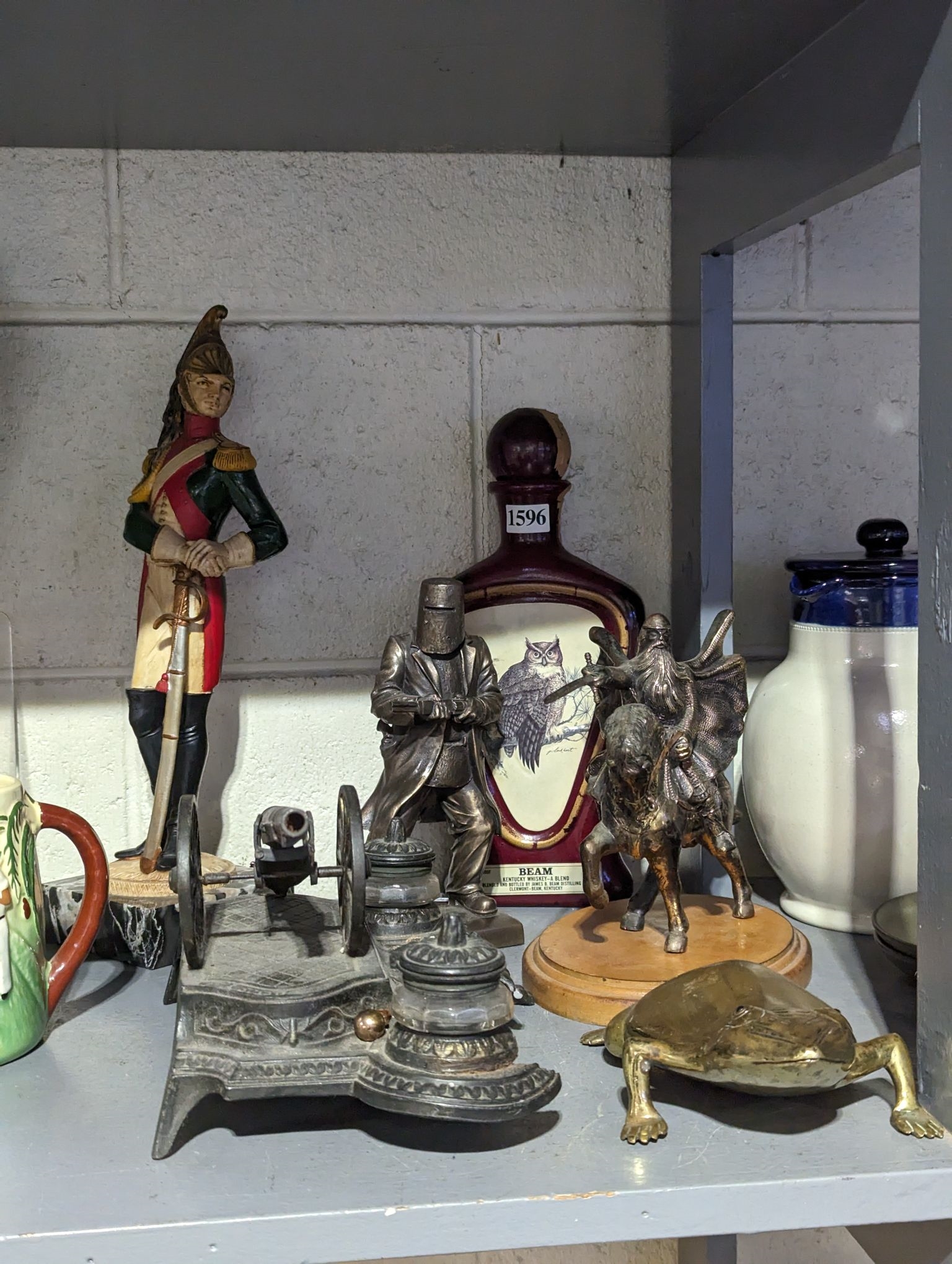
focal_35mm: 48
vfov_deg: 39.6
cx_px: 476
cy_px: 632
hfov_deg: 30.3
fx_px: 1756
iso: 742
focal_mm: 6.81
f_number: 1.85
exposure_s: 1/99.9
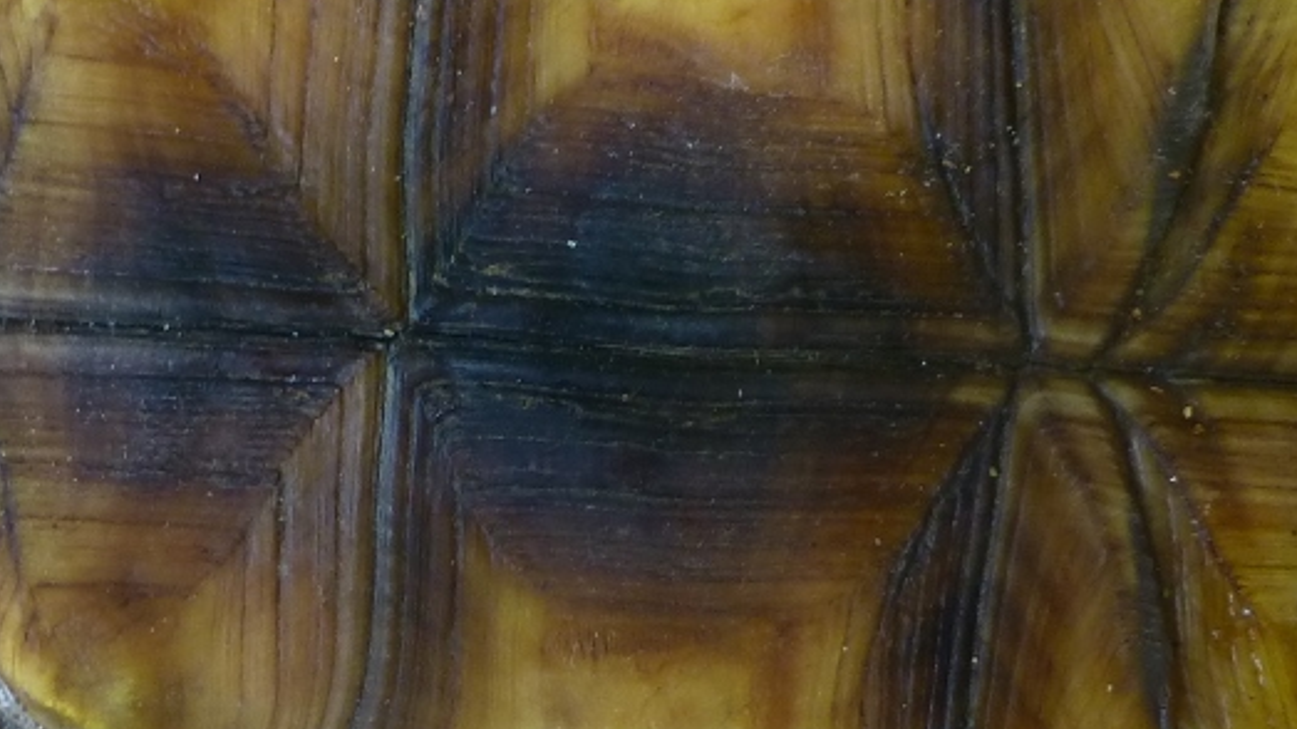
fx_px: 2201
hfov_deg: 32.8
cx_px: 632
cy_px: 558
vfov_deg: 18.7
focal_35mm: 64
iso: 160
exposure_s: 1/60
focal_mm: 4.3
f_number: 3.3
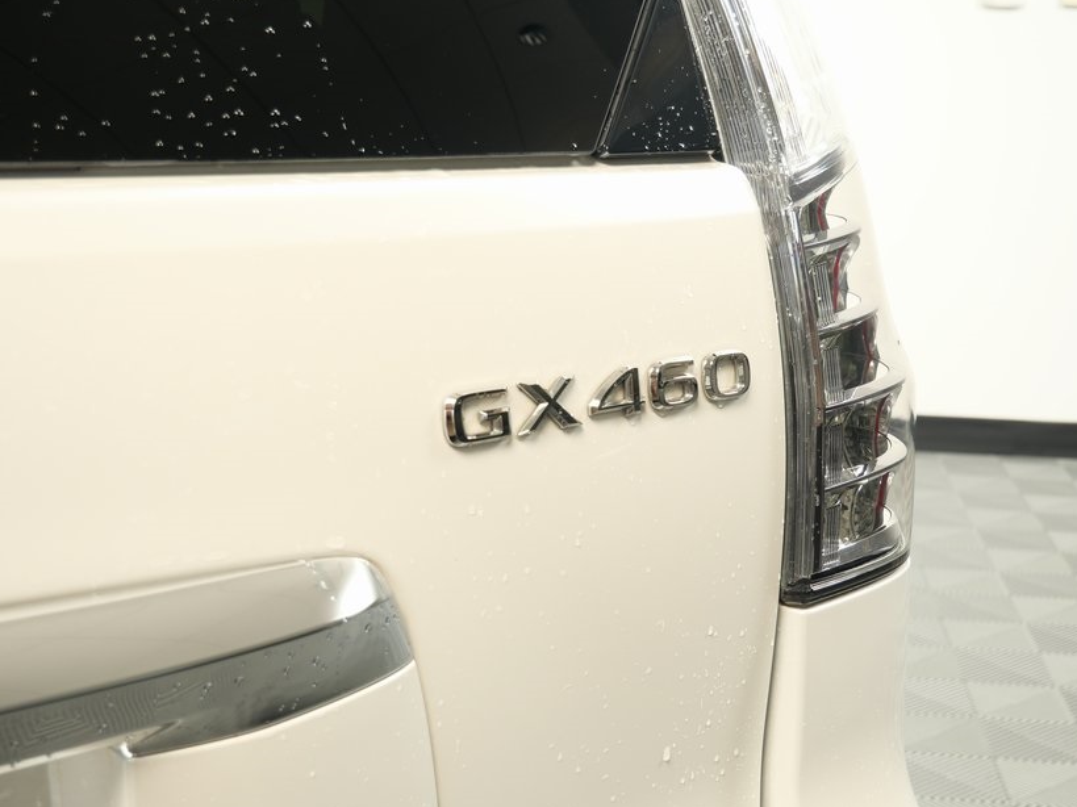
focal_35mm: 50
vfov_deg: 29.1
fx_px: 1555
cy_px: 435
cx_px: 568
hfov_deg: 38.2
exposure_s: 1/200
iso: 200
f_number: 4.1
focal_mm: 20
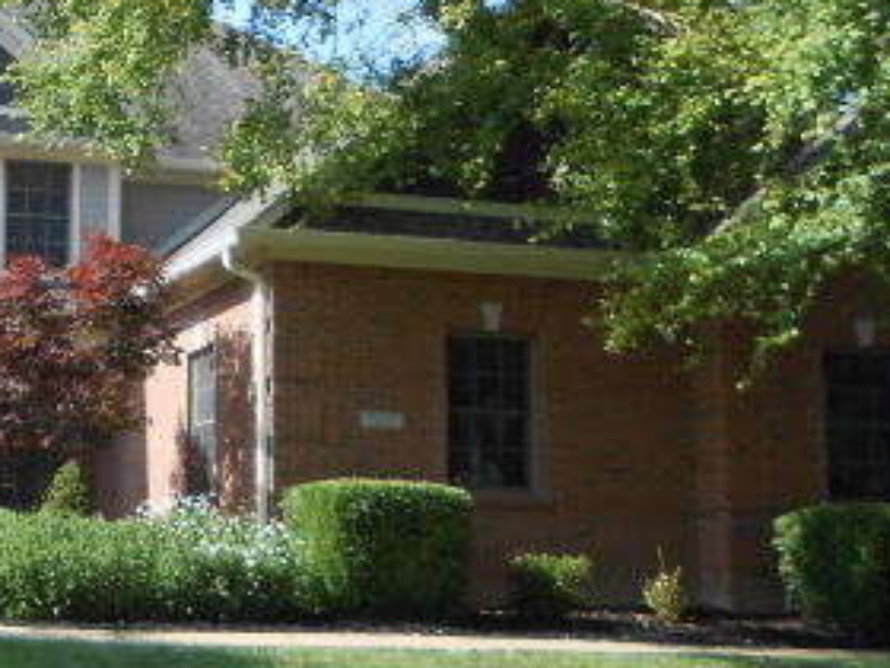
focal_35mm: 62
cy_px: 369
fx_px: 1594
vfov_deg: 23.6
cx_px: 11
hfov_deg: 29.3
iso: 80
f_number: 3.5
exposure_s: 1/320
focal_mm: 4.6
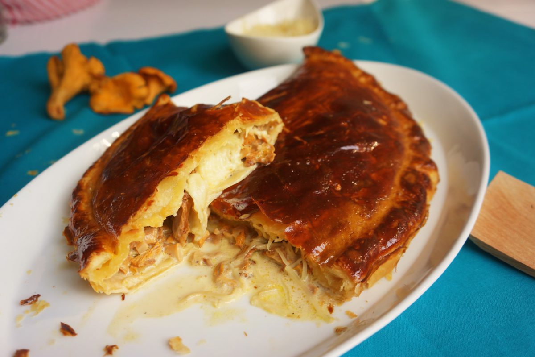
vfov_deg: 36.9
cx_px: 268
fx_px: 535
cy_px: 178
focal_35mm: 36
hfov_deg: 53.1
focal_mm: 24
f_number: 4
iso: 400
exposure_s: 1/250
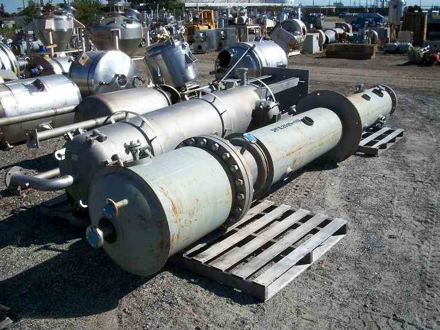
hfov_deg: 52.6
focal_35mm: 35
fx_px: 445
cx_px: 220
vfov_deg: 40.7
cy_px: 165
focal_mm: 6.3
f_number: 5.6
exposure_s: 1/400
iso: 80
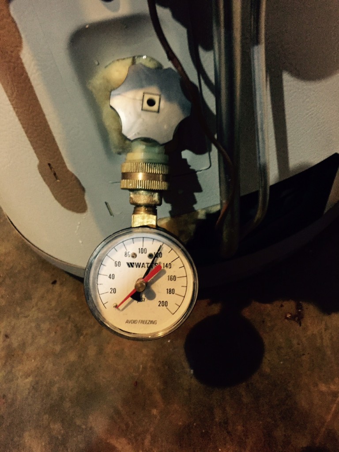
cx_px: 170
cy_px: 226
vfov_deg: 61.7
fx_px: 379
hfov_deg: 48.2
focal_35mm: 29
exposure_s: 1/15
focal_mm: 4.15
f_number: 2.2
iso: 500
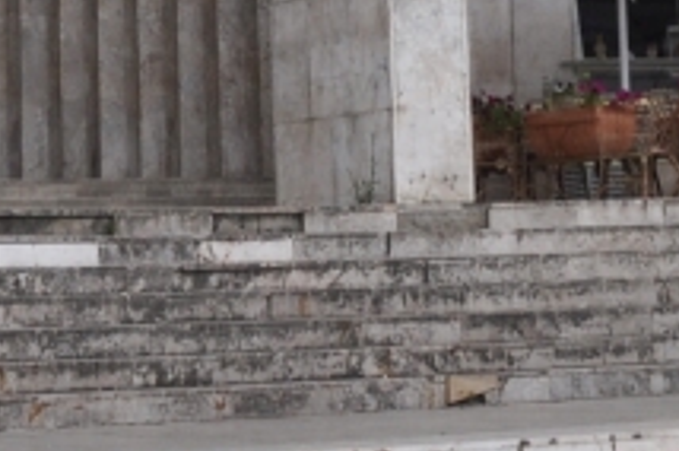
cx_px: 400
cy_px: -931
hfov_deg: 10.9
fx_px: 3559
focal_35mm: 189
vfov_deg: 6.6
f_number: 9
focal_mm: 18
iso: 200
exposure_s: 1/320
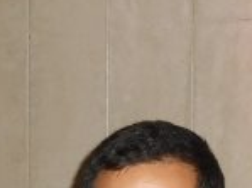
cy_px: 281
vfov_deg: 10.2
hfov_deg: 14.1
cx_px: 144
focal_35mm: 140
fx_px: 1017
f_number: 3.2
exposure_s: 1/25
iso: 250
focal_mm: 4.6
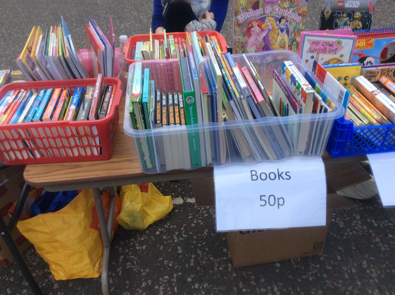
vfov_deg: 44.1
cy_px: 148
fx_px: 365
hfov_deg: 56.9
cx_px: 198
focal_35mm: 32
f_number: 2.4
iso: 32
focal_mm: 3.3
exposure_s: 1/622
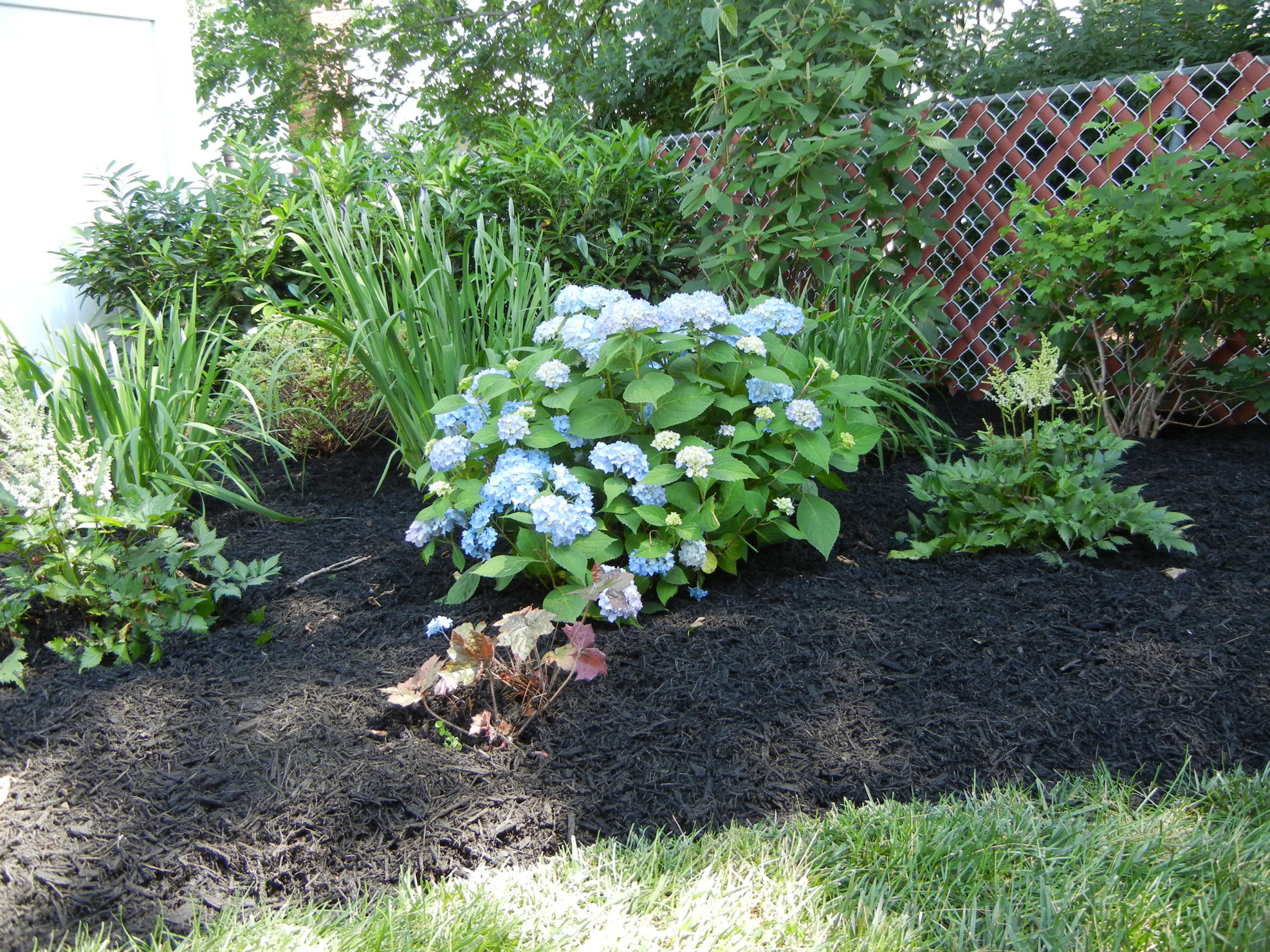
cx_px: 635
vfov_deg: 46.8
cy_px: 476
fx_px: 1101
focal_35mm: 30
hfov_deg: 60.0
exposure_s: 1/71.1
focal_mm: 5.4
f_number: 3.5
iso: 160
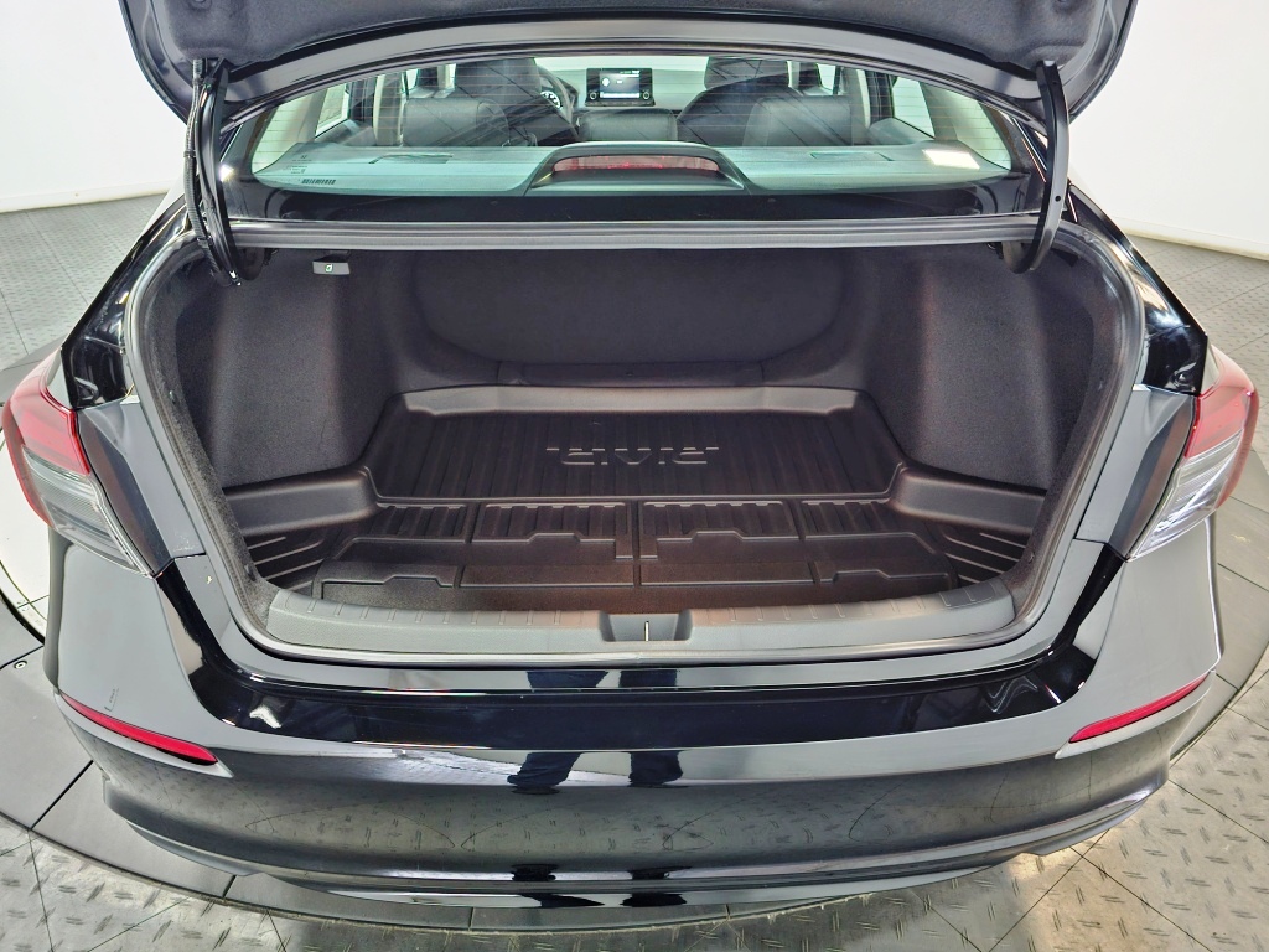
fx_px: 843
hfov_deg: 73.9
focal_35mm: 23
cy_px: 476
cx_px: 634
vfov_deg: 58.9
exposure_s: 1/15
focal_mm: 6.3
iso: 1000
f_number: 1.7
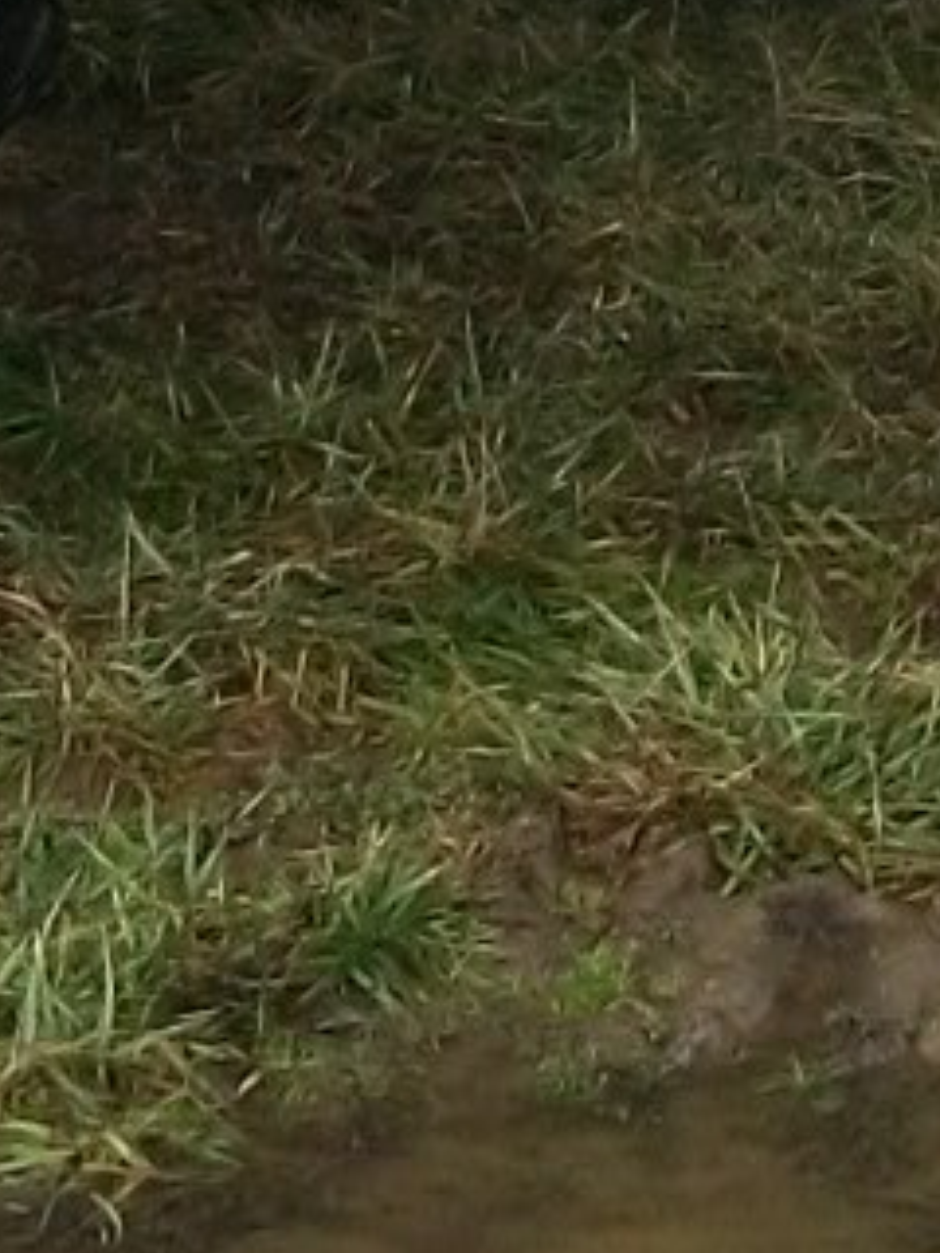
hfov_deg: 7.2
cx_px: 1226
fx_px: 7422
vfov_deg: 8.9
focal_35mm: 205
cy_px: -1531
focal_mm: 5.7
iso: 80
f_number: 2.9
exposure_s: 1/125
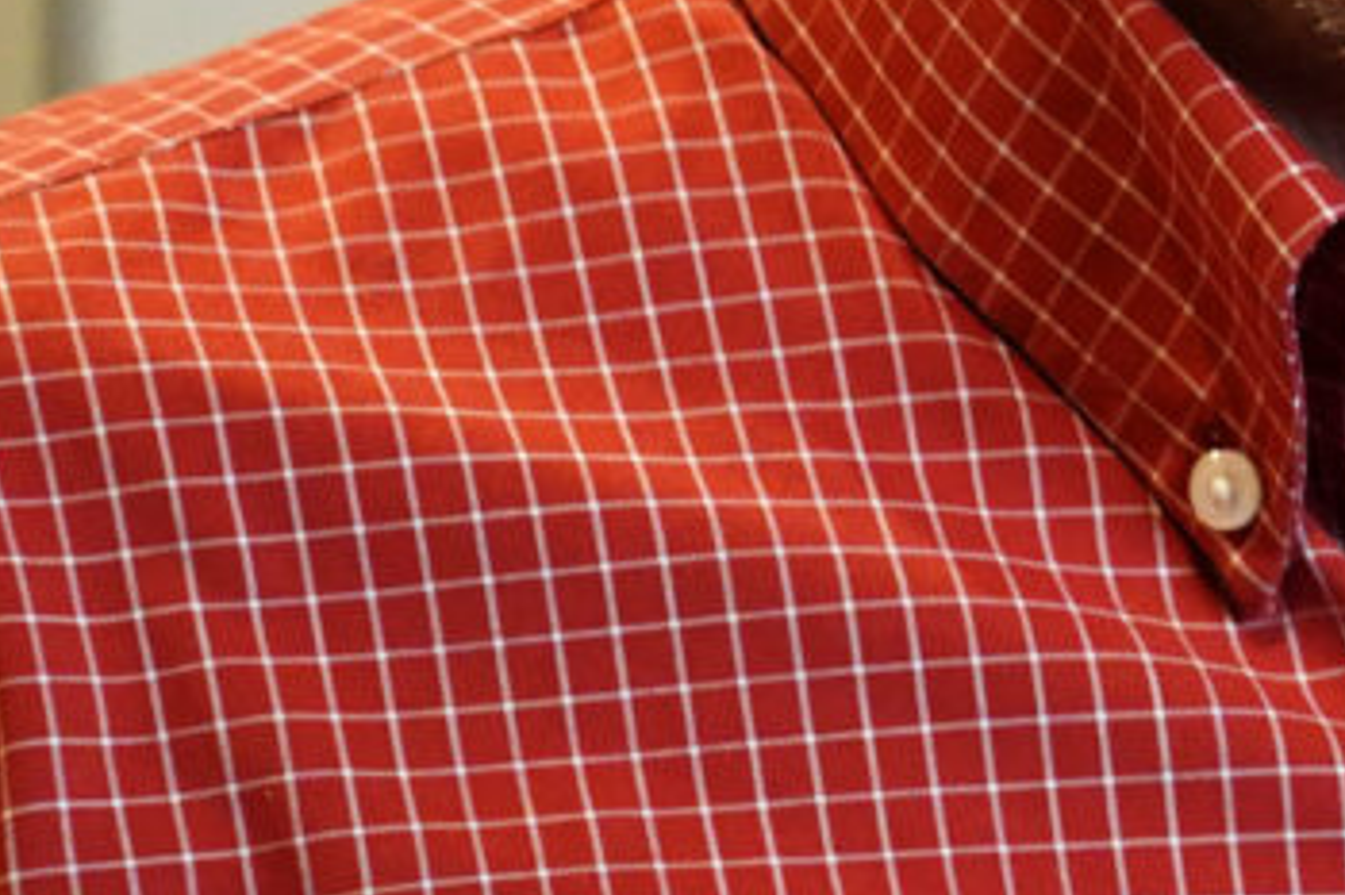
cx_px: 3489
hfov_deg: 3.2
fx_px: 24048
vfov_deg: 2.1
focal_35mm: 644
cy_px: -229
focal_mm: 110
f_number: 5.6
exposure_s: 1/125
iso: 5000
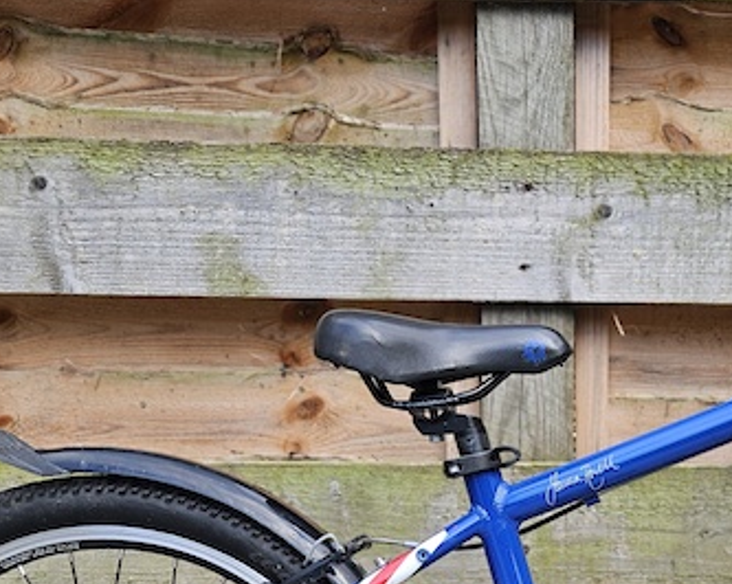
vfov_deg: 26.6
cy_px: 582
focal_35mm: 54
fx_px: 1169
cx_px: 633
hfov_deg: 33.3
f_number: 1.8
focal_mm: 5.4
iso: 40
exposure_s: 1/222
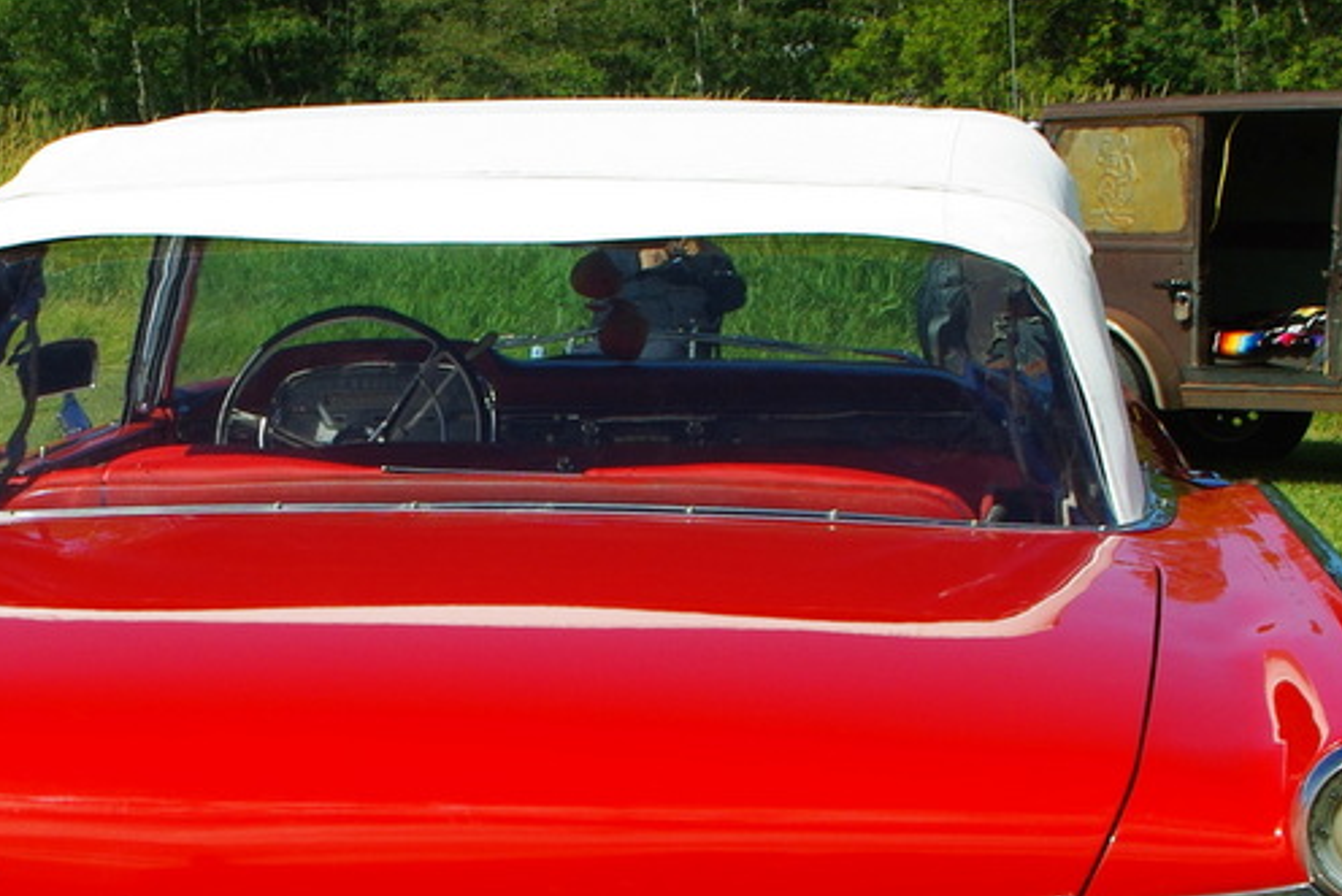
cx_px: 354
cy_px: 658
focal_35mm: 75
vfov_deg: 18.1
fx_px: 2796
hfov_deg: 26.7
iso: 100
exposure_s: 1/180
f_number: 9.5
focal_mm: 21.25
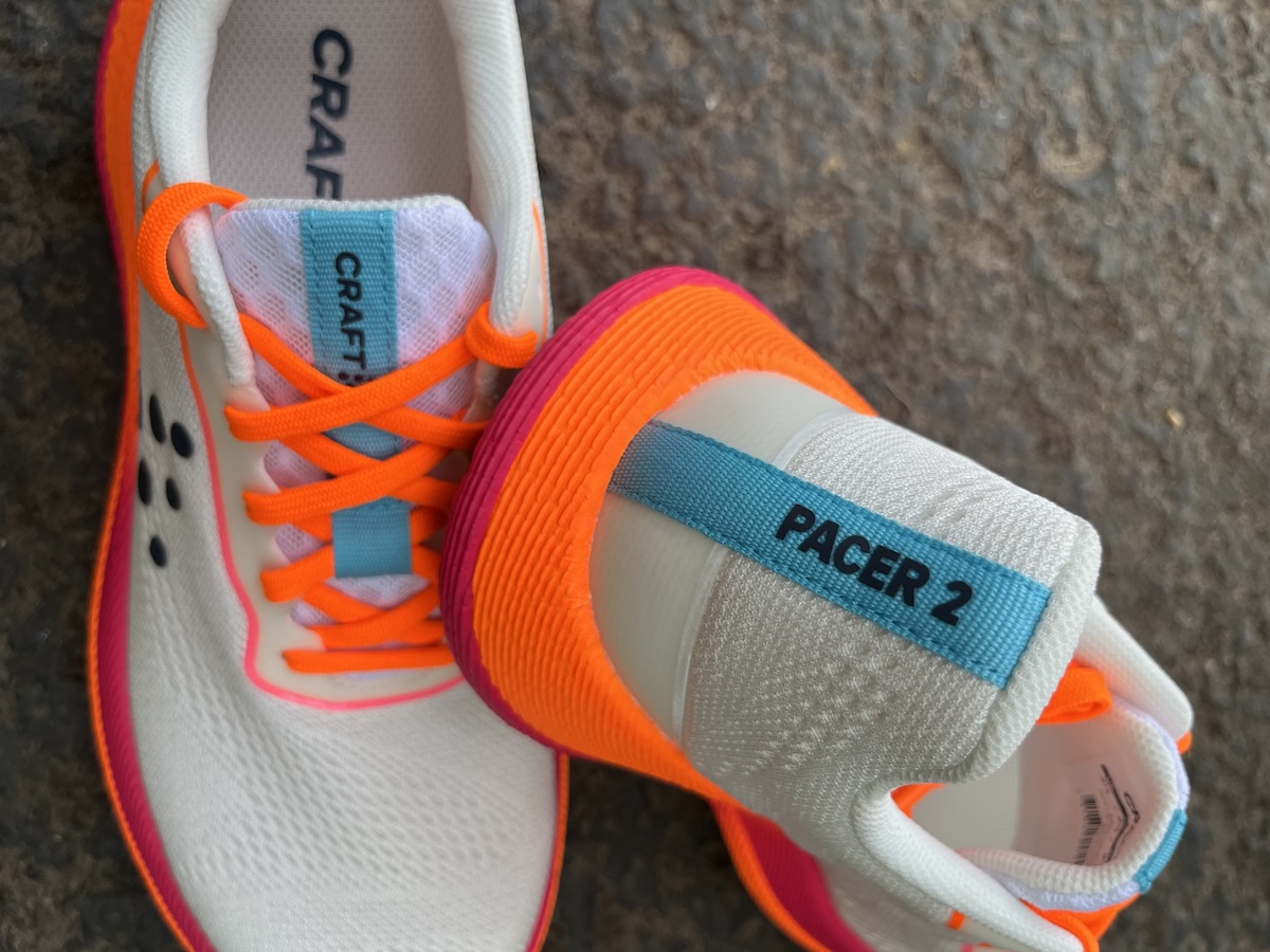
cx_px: 635
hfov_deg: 67.3
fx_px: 954
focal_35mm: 26
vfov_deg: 53.1
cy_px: 476
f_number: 1.6
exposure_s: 1/672
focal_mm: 5.1
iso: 50
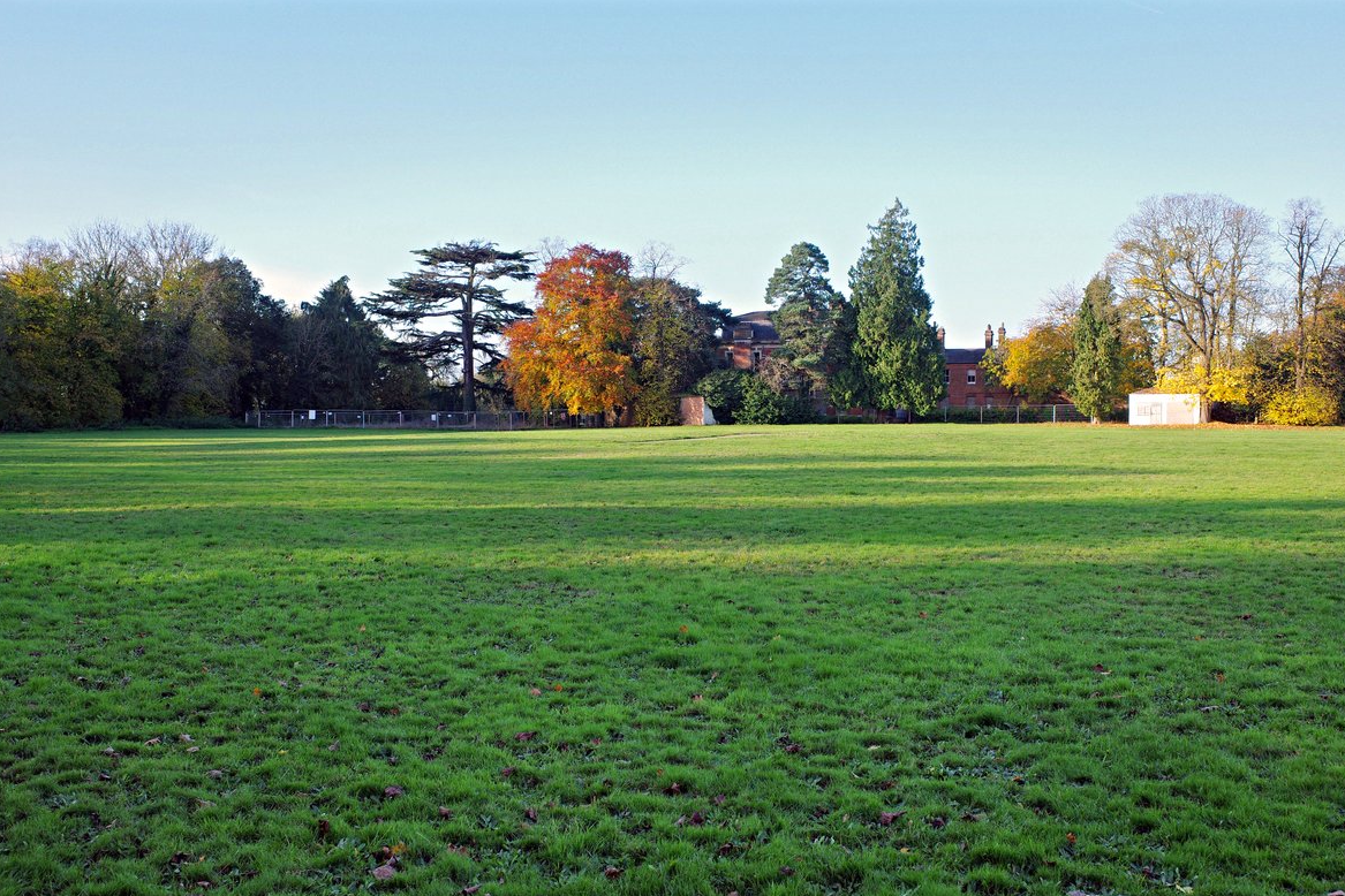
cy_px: 456
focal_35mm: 36
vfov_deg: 36.9
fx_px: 1345
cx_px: 670
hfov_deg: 53.1
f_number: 4
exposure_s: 1/250
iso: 200
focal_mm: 18.3
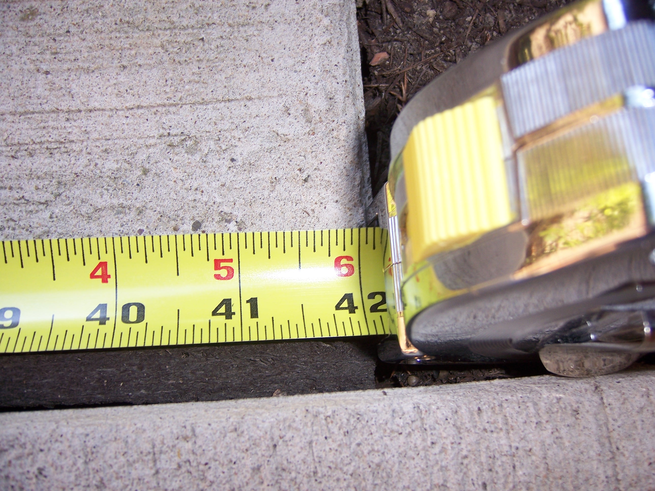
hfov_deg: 51.4
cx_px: 328
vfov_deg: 39.7
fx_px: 681
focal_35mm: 36
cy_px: 246
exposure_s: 1/60
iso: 80
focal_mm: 6.2
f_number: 2.8
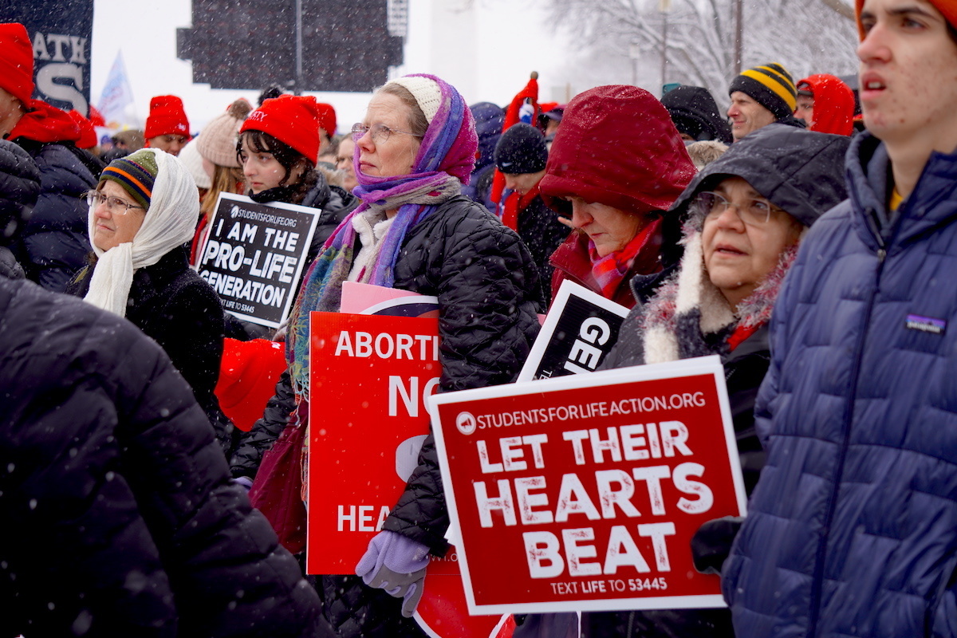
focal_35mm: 82
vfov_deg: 16.6
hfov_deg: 24.6
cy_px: 319
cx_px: 478
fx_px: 2193
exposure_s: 1/250
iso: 100
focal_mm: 55
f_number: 4.5
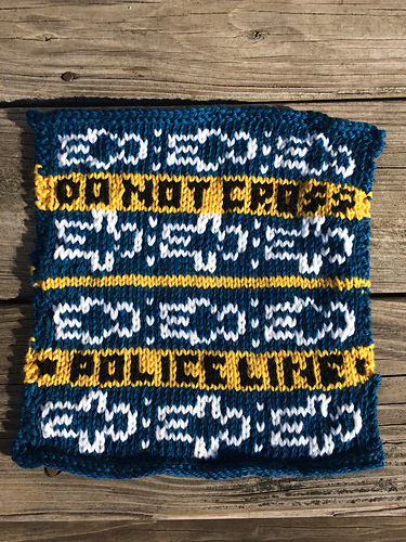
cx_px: 203
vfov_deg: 61.7
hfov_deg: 48.2
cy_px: 271
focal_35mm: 29
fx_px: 454
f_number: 2.2
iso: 32
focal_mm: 4.15
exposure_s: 1/855
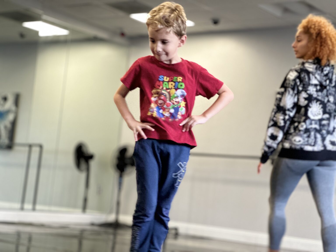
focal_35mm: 77
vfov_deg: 19.1
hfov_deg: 25.3
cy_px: 126
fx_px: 747
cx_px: 168
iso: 160
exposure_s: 1/40
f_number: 2.8
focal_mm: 9
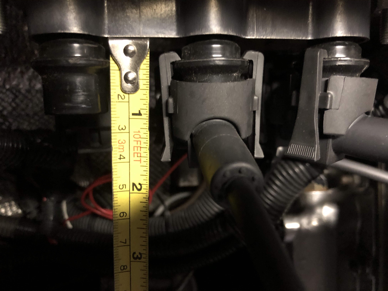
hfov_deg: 63.4
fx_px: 314
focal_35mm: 28
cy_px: 146
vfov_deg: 49.7
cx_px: 194
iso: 200
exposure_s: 1/4
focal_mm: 3.99
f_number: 1.8
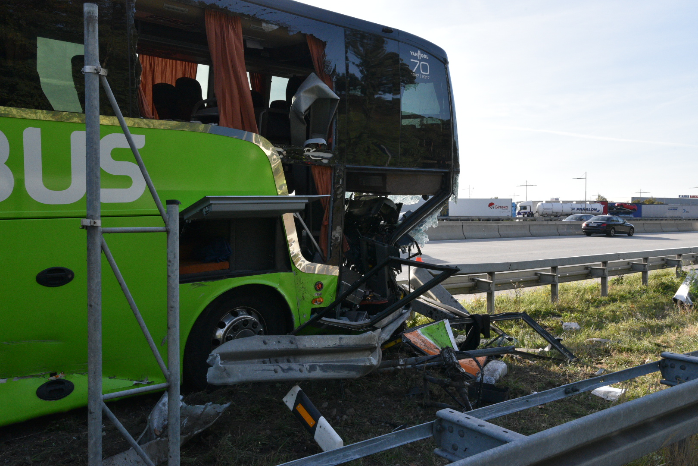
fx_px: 601
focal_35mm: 31
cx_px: 349
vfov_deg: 42.3
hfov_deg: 60.3
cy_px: 233
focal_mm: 31
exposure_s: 1/800
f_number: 13
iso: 3200
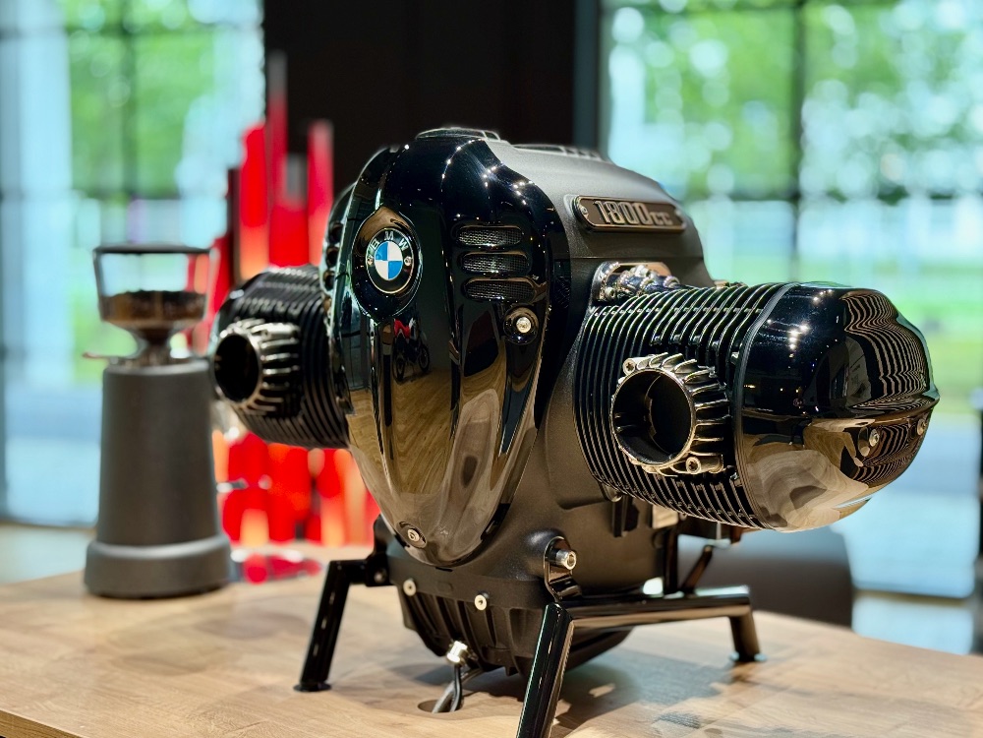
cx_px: 492
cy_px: 369
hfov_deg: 39.7
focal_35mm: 48
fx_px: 1363
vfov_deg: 30.3
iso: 125
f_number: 1.78
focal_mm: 6.76
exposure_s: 1/50
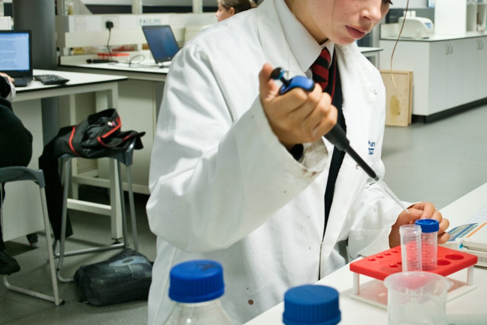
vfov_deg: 23.7
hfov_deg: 34.0
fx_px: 771
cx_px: 391
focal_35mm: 57
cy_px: 107
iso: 2500
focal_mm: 35
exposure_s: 1/50
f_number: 5.6
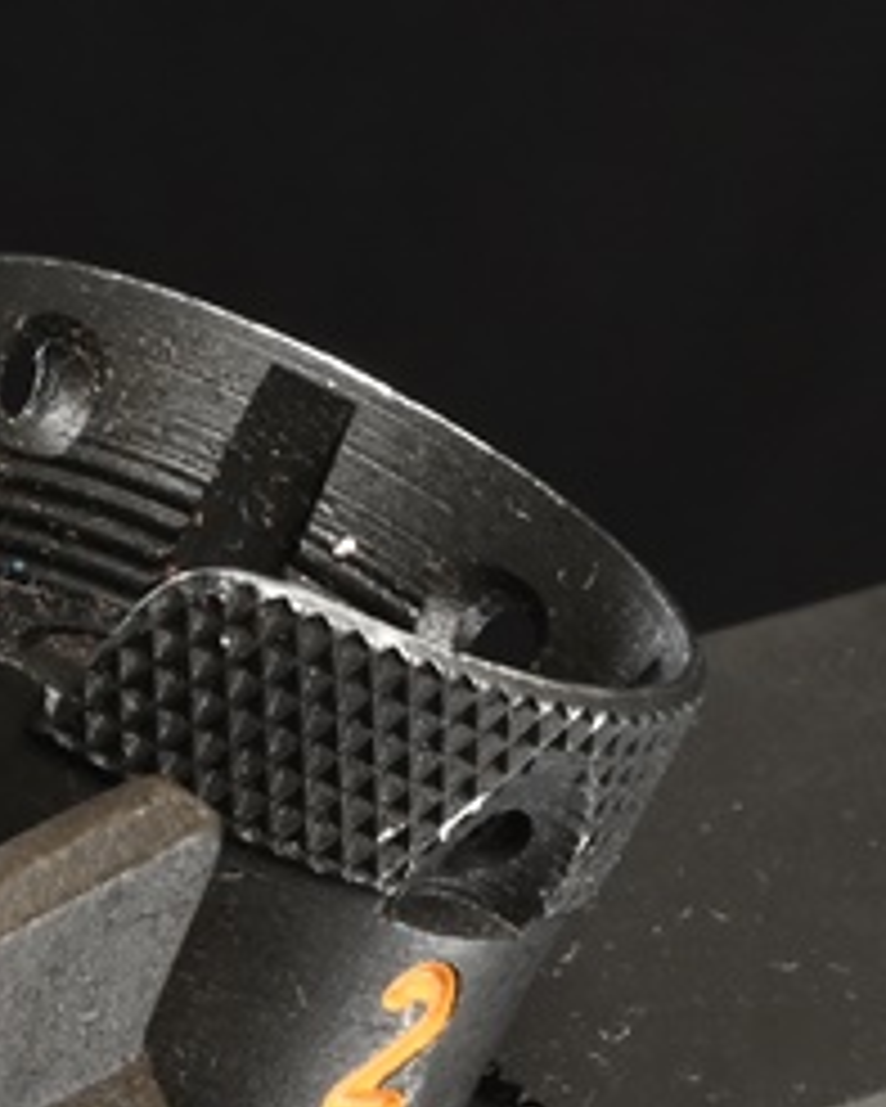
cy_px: 1523
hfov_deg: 4.0
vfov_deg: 5.0
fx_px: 12546
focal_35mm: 383
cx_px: 1606
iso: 400
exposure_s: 1/60
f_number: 22
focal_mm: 49
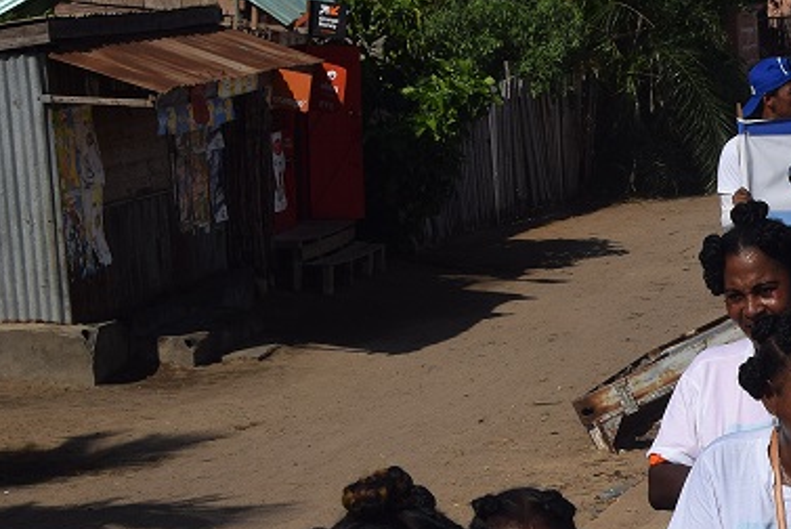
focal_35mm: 152
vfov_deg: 9.0
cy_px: 552
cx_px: 1159
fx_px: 3342
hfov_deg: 12.8
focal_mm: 34
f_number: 11
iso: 200
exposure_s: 1/500
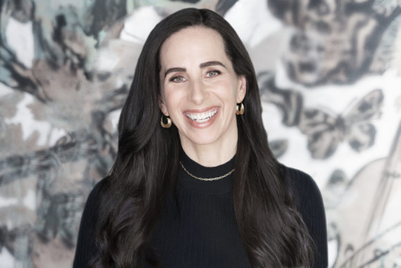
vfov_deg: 14.6
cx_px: 200
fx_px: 1047
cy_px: 134
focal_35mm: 94
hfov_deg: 21.7
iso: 2000
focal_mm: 94
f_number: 6.3
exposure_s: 1/125
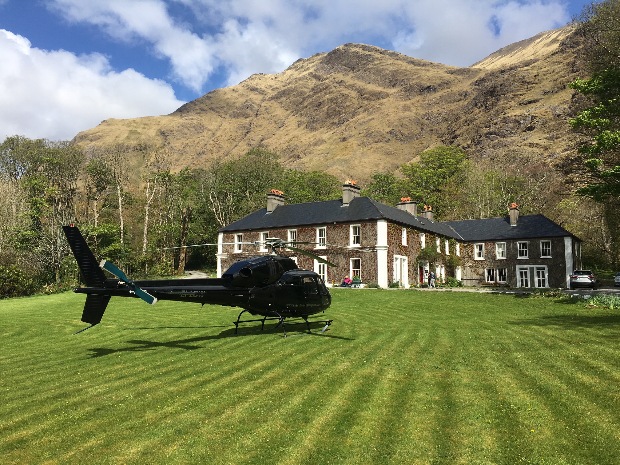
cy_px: 232
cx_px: 310
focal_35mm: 29
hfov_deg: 61.7
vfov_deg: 48.2
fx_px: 519
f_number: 2.2
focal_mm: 4.15
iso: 25
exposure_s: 1/1972
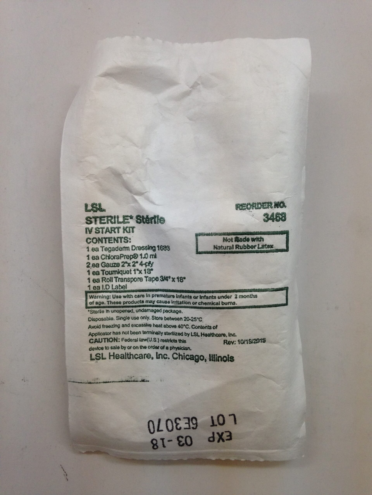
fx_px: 473
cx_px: 186
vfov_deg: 55.4
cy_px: 248
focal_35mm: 33
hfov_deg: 42.9
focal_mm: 4.12
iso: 80
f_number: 2.4
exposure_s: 1/120
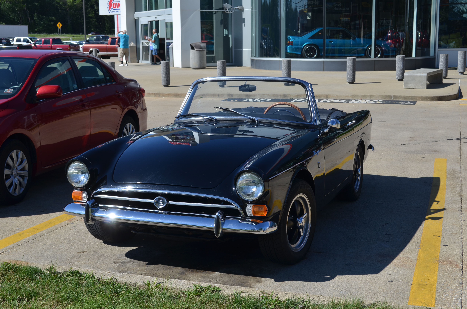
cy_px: 154
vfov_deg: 26.4
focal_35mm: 51
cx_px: 234
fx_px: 660
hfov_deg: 39.0
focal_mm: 34
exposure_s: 1/320
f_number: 9
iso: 100
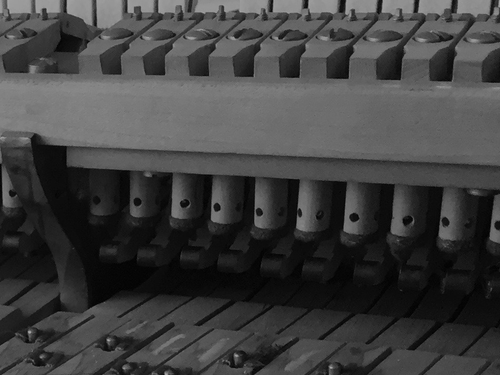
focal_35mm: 98
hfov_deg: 17.8
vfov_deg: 14.3
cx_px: -259
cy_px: 514
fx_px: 1415
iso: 64
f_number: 2.2
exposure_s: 1/30
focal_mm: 4.15
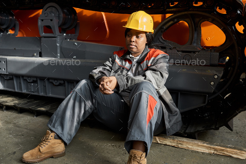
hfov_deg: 54.4
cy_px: 82
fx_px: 239
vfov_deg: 37.9
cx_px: 123
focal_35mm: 35
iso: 500
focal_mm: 35
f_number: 3.5
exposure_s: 1/250
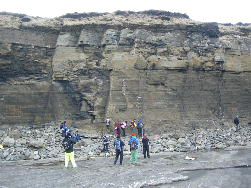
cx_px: 125
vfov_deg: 36.8
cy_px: 96
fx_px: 283
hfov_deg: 47.9
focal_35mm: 39
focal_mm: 7.8
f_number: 2.8
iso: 64
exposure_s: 1/114
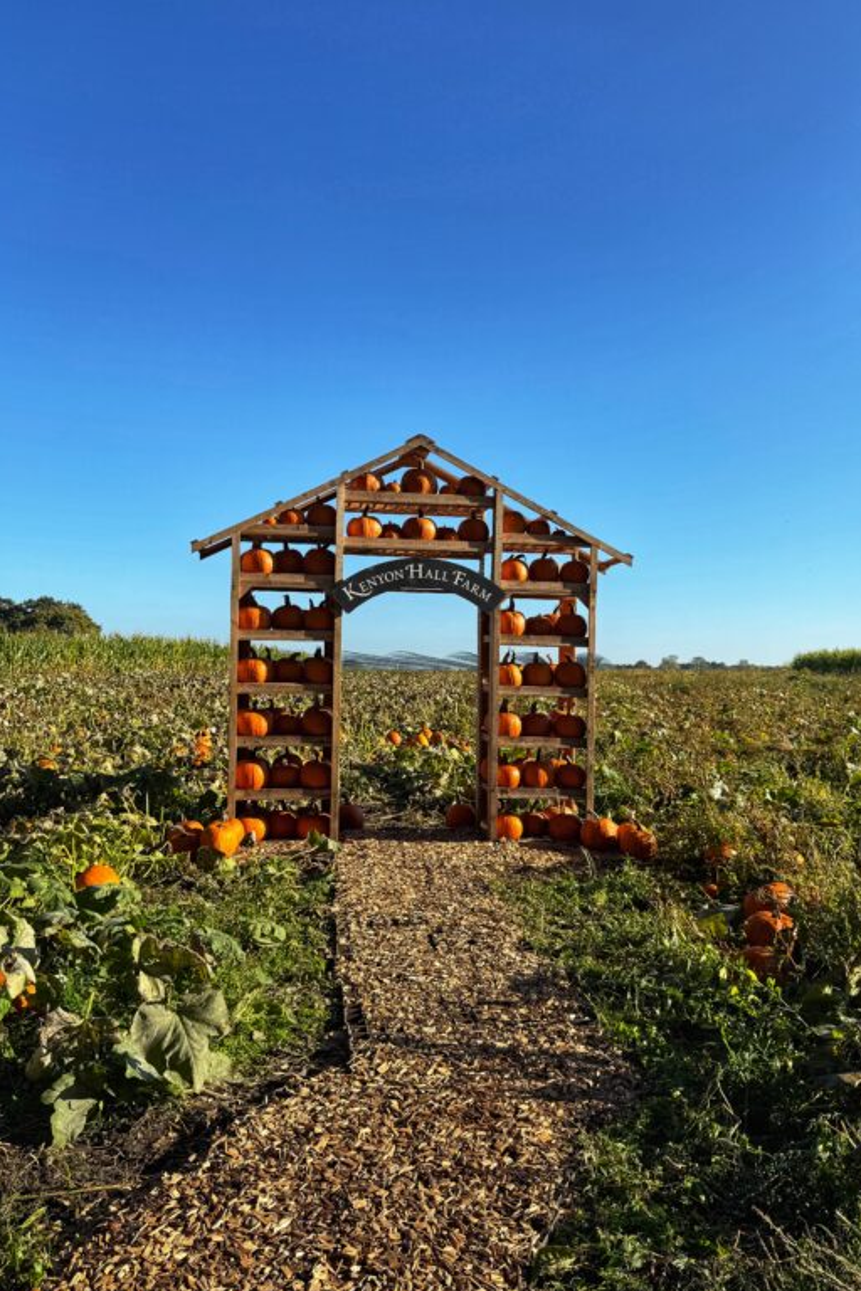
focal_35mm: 26
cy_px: 671
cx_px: 436
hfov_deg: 49.6
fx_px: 933
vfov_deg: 69.4
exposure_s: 1/3247
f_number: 1.78
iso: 80
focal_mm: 6.76
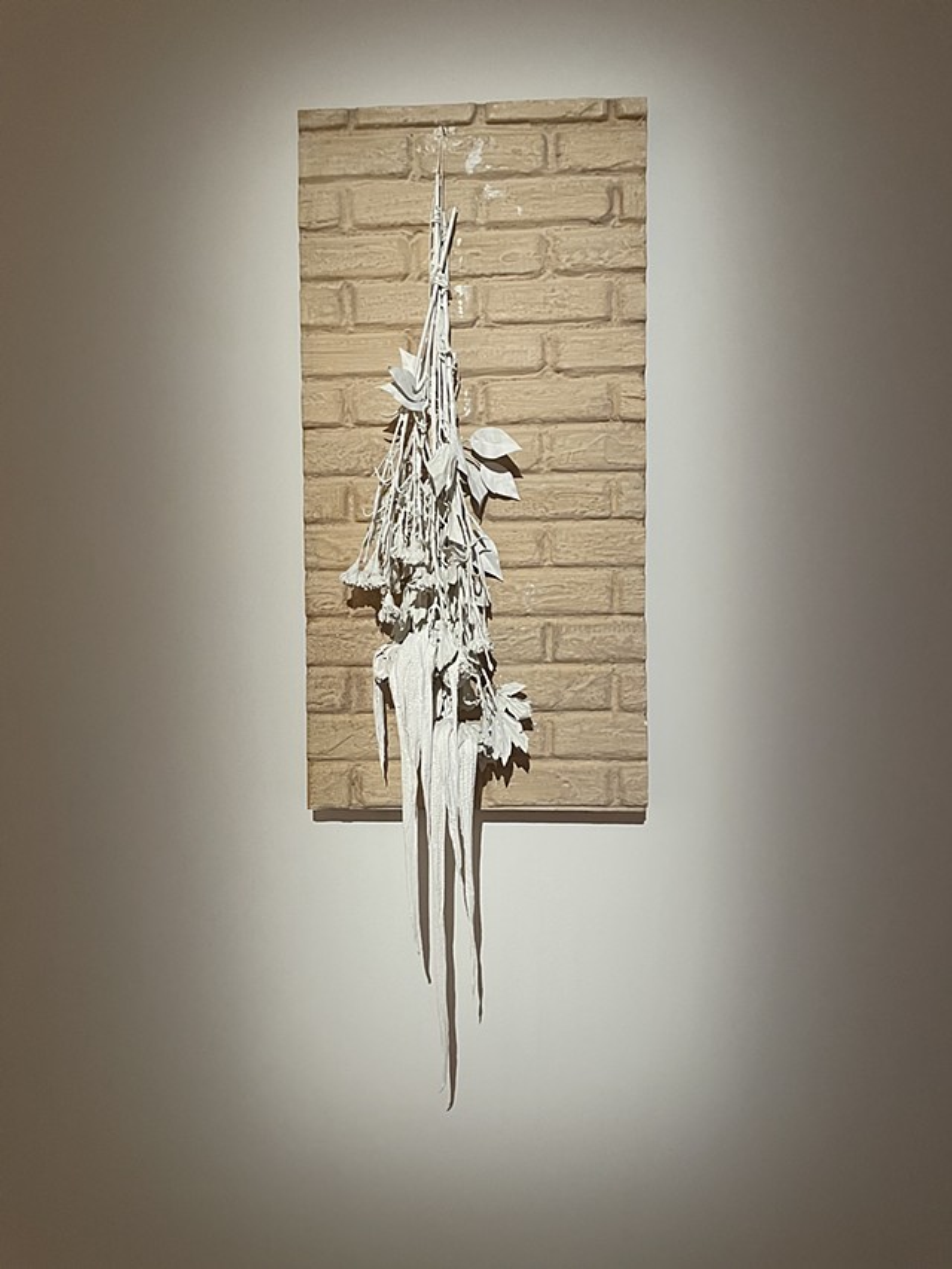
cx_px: 476
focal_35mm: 26
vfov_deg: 67.3
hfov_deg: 53.1
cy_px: 634
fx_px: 953
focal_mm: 4.2
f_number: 1.6
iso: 400
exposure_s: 1/40
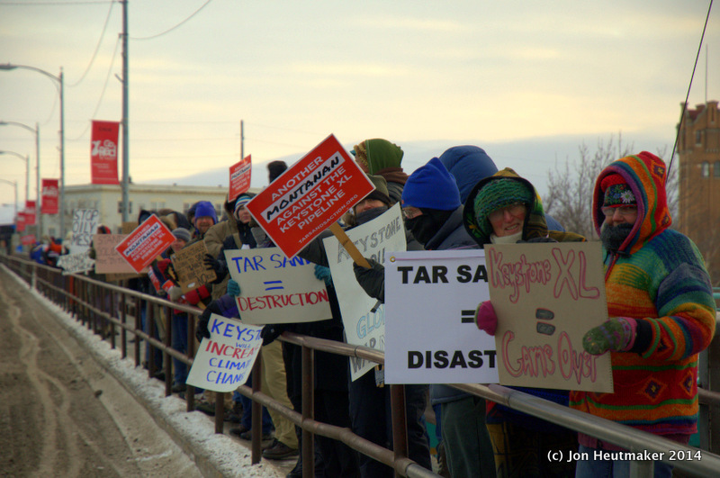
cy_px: 239
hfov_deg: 16.1
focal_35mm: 128
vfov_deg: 10.7
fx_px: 2546
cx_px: 360
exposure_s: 1/200
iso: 200
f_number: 5.6
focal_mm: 85
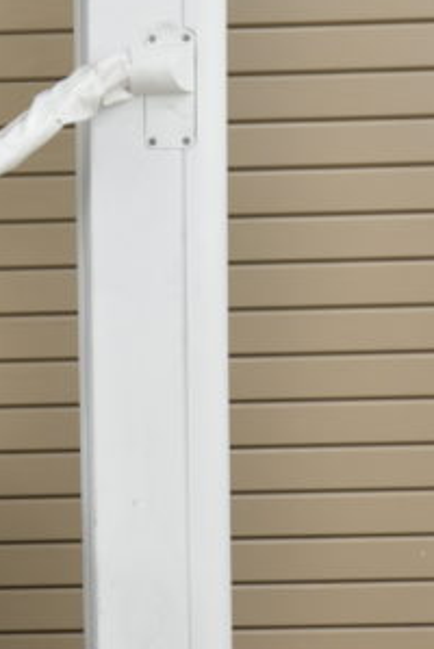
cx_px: -167
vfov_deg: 14.2
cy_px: 319
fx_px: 2598
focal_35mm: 144
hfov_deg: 9.3
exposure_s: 1/60
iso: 1000
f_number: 6.3
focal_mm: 42
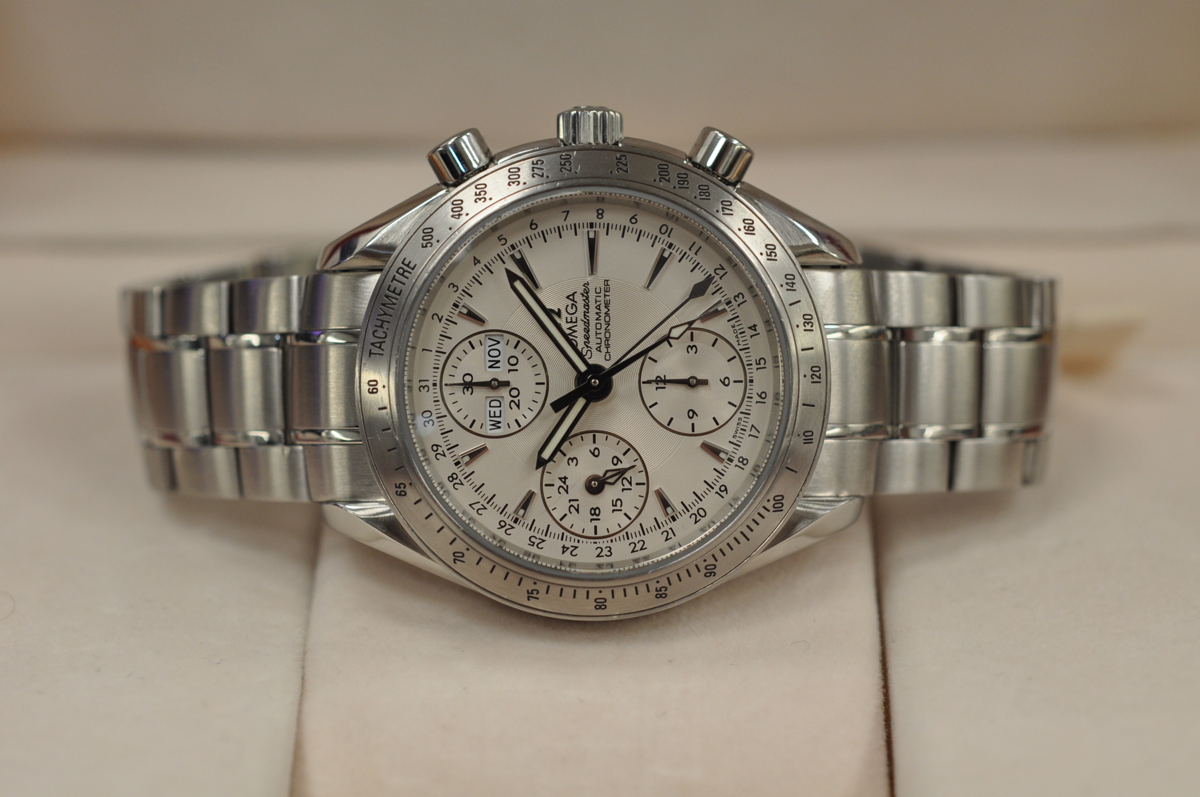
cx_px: 600
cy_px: 398
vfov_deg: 15.2
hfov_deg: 22.6
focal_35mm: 90
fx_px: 2996
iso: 560
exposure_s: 1/125
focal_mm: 60
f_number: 5.6
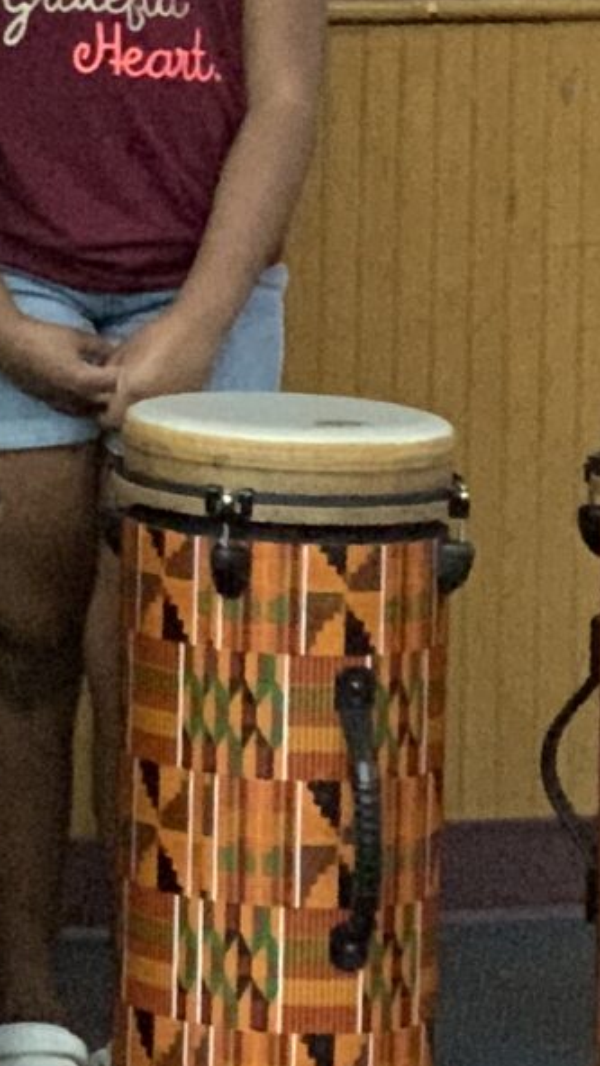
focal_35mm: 245
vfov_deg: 8.8
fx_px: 6930
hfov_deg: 4.7
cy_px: -2
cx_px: -1470
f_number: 2.4
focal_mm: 6
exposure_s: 1/30
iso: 640
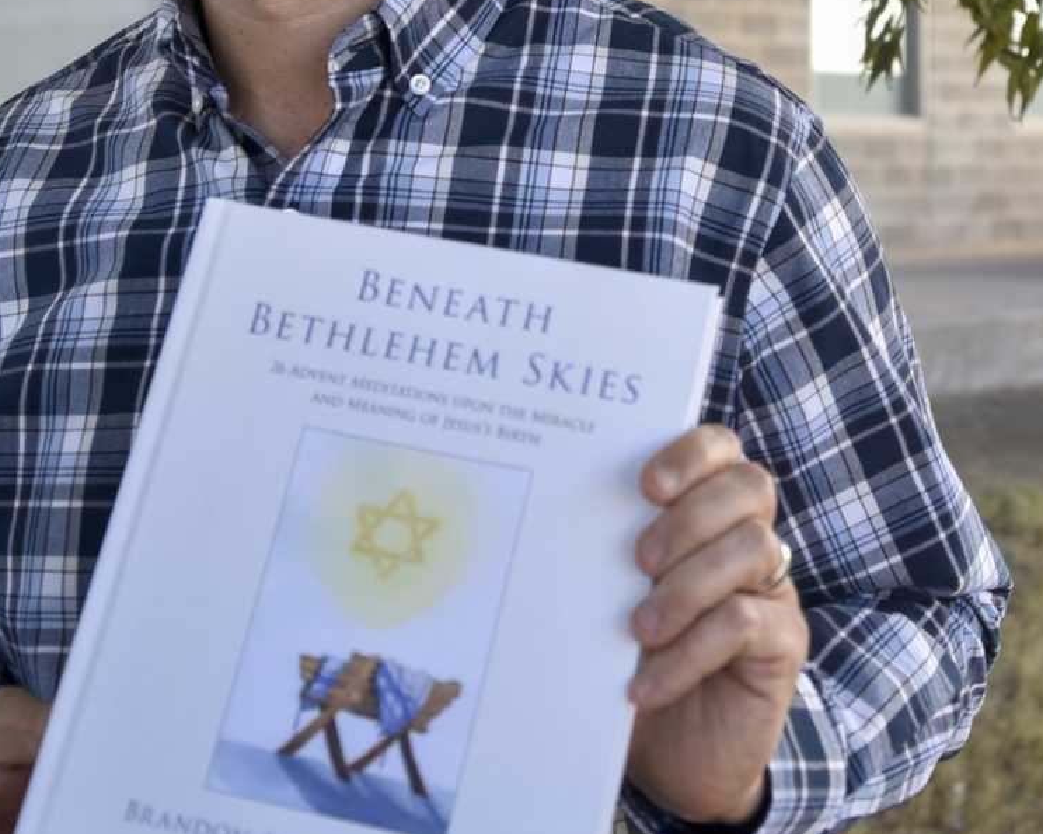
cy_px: 85
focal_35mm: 62
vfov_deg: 23.9
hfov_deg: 30.1
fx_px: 1914
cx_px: 747
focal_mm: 24
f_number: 2.8
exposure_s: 1/160
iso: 100
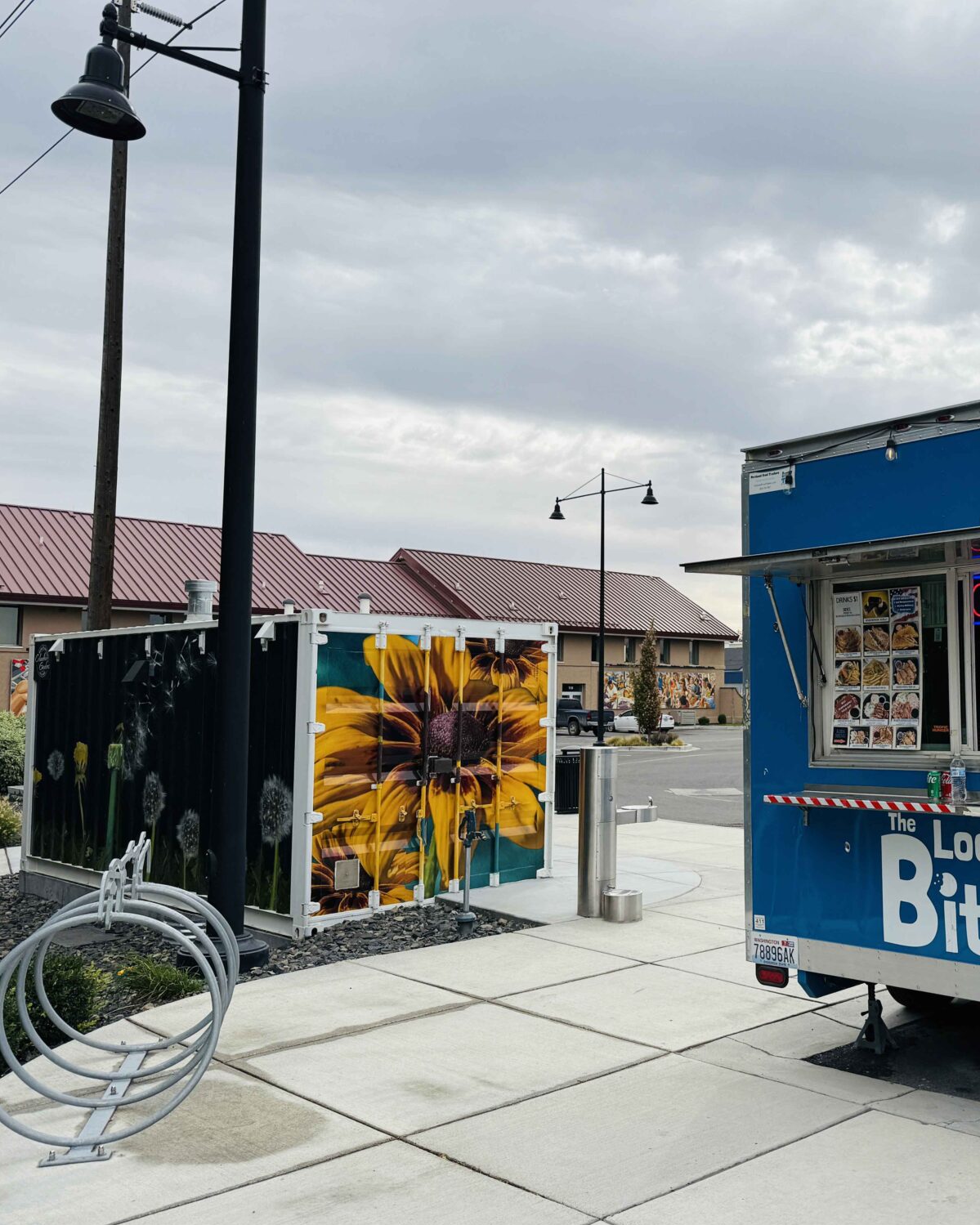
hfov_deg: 43.8
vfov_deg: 55.7
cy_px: 627
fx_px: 1160
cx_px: 771
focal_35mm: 32
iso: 80
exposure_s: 1/5319
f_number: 1.78
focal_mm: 6.76
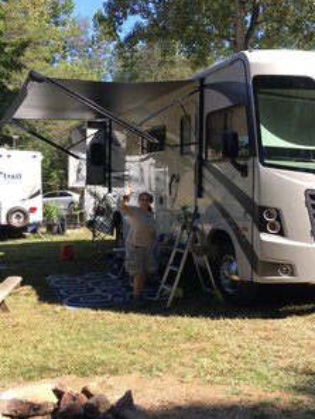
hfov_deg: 36.7
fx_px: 473
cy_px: 196
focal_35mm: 39
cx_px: 189
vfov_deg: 47.8
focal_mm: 4.15
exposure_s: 1/371
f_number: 2.2
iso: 25
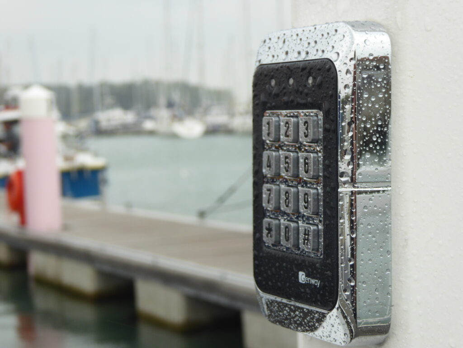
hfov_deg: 23.0
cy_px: 174
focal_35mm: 85
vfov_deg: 17.4
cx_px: 232
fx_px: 1137
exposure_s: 1/125
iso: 100
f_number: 4.7
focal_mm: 14.1
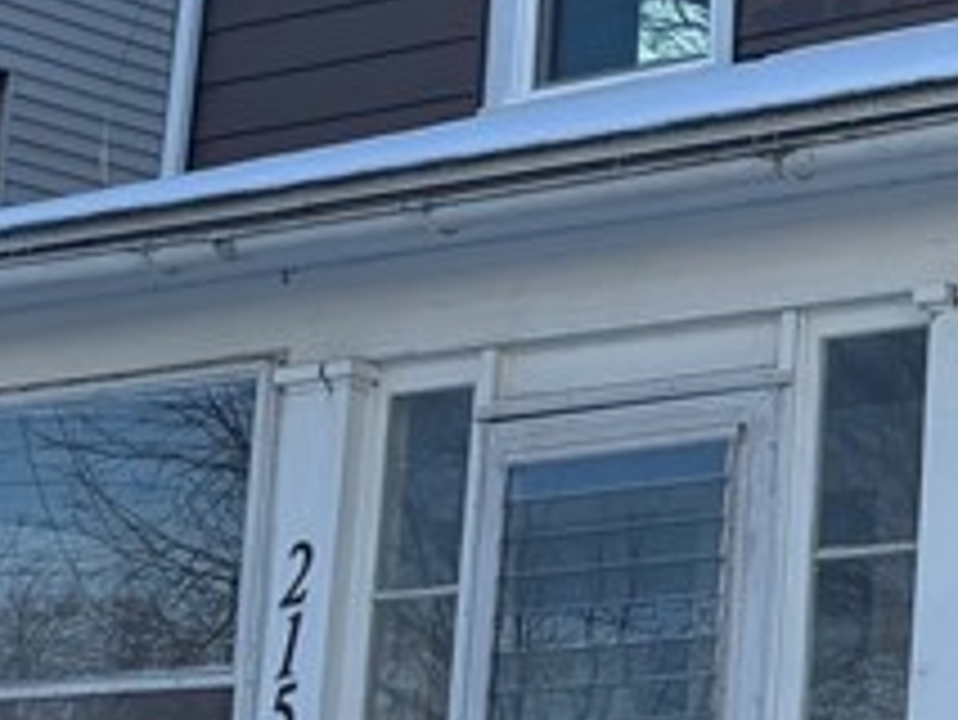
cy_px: 148
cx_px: 1358
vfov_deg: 11.8
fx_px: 3461
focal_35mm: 125
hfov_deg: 14.8
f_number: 1.6
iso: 50
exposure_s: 1/3106
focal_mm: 5.96
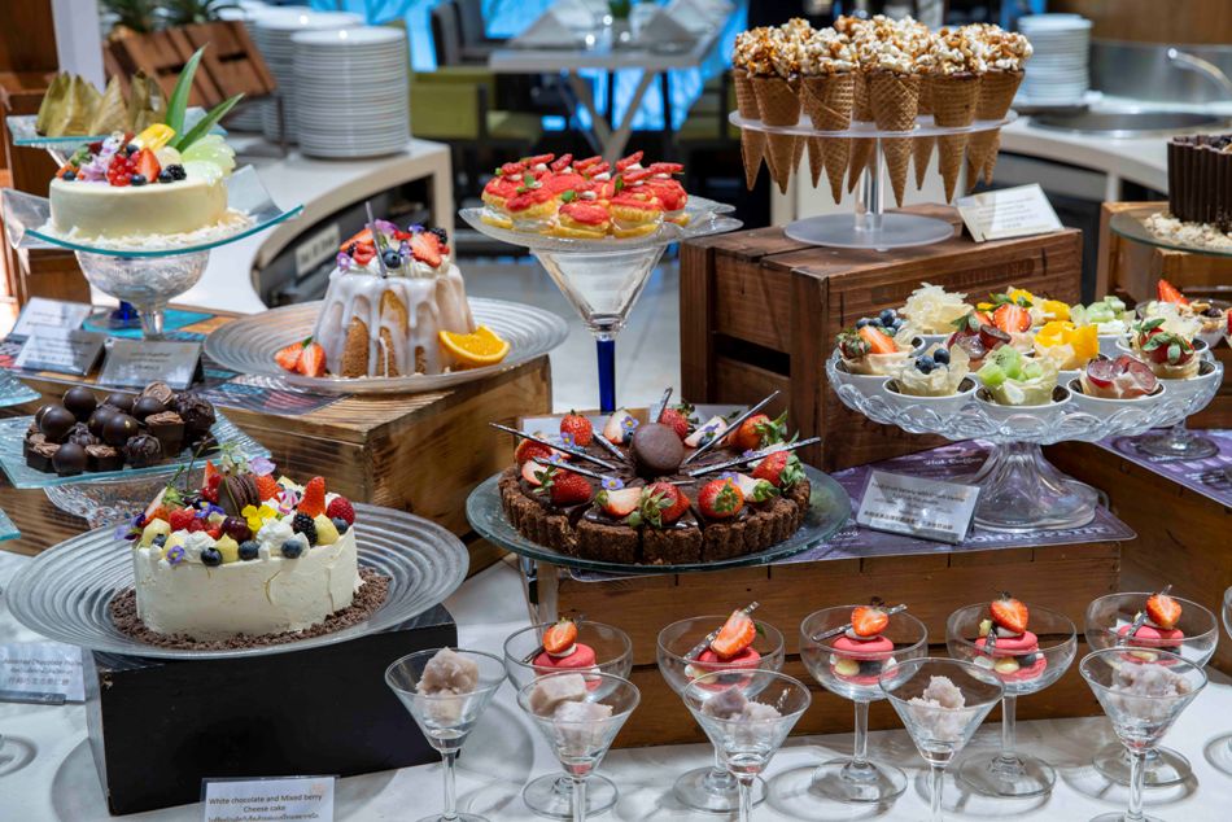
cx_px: 616
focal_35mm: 61
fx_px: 2088
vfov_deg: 22.3
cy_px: 411
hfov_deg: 32.9
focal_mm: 61
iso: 100
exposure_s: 1/1.67
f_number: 8
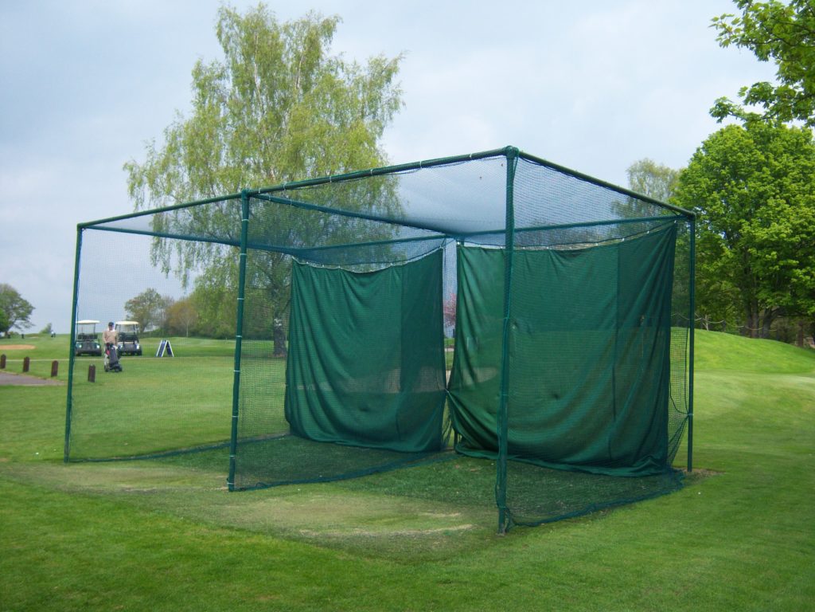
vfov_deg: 39.7
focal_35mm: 36
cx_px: 408
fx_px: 848
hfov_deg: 51.4
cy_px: 306
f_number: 2.8
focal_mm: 7.5
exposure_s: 1/640
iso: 80
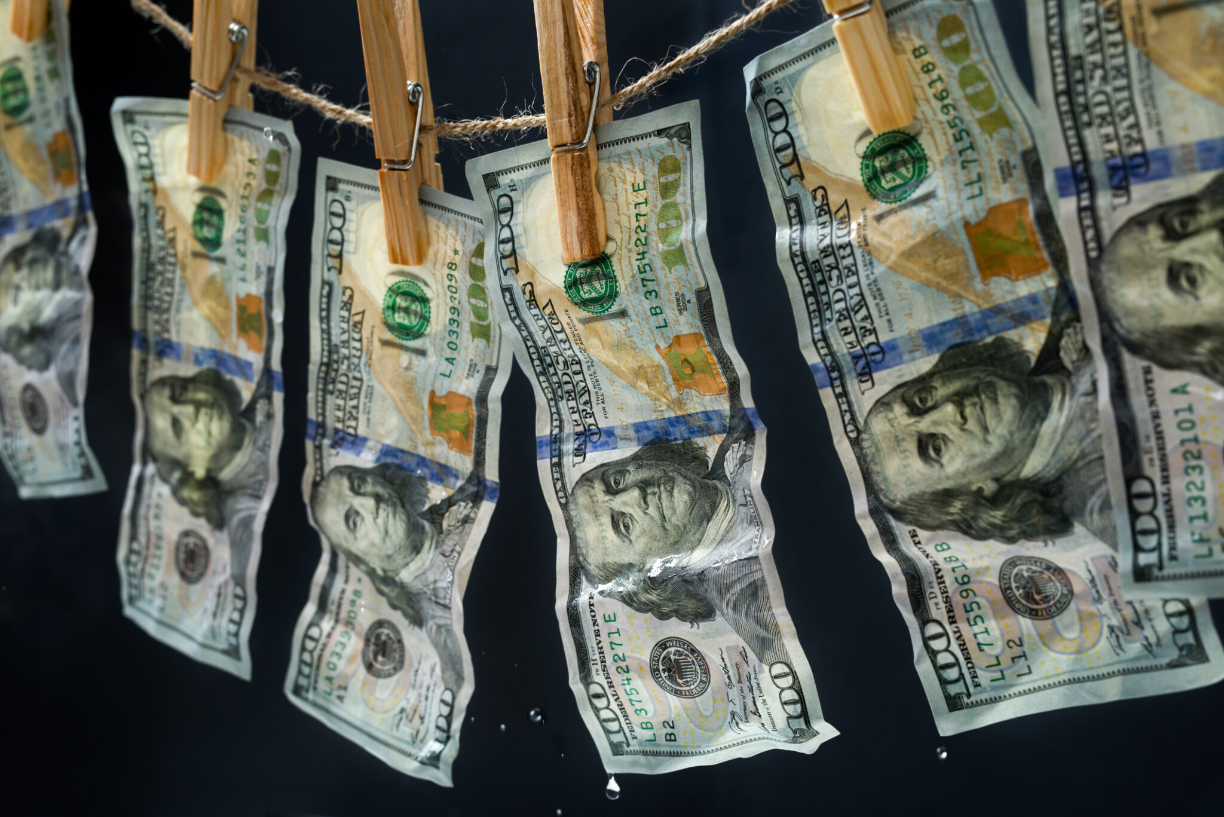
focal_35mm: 50
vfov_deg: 27.0
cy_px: 408
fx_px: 1701
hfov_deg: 39.6
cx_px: 612
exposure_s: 1/250
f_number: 8
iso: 100
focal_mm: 50
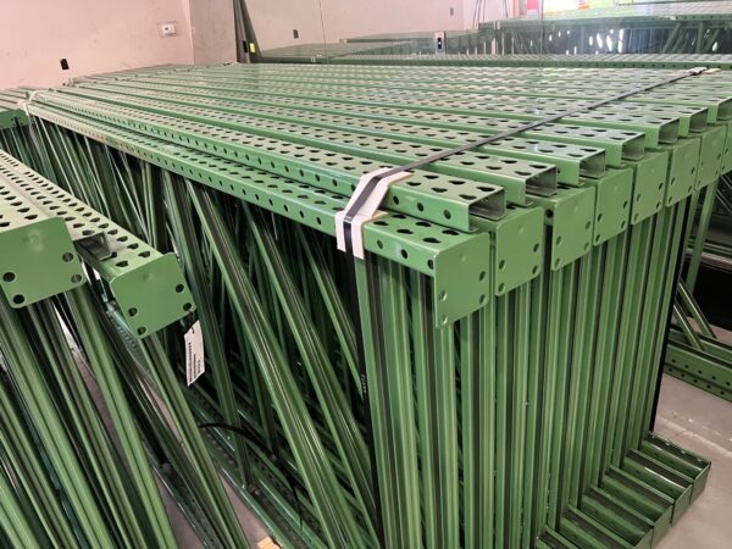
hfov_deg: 67.3
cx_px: 366
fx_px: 550
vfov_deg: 53.1
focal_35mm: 26
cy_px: 274
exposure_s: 1/40
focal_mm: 5.7
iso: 400
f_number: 1.5
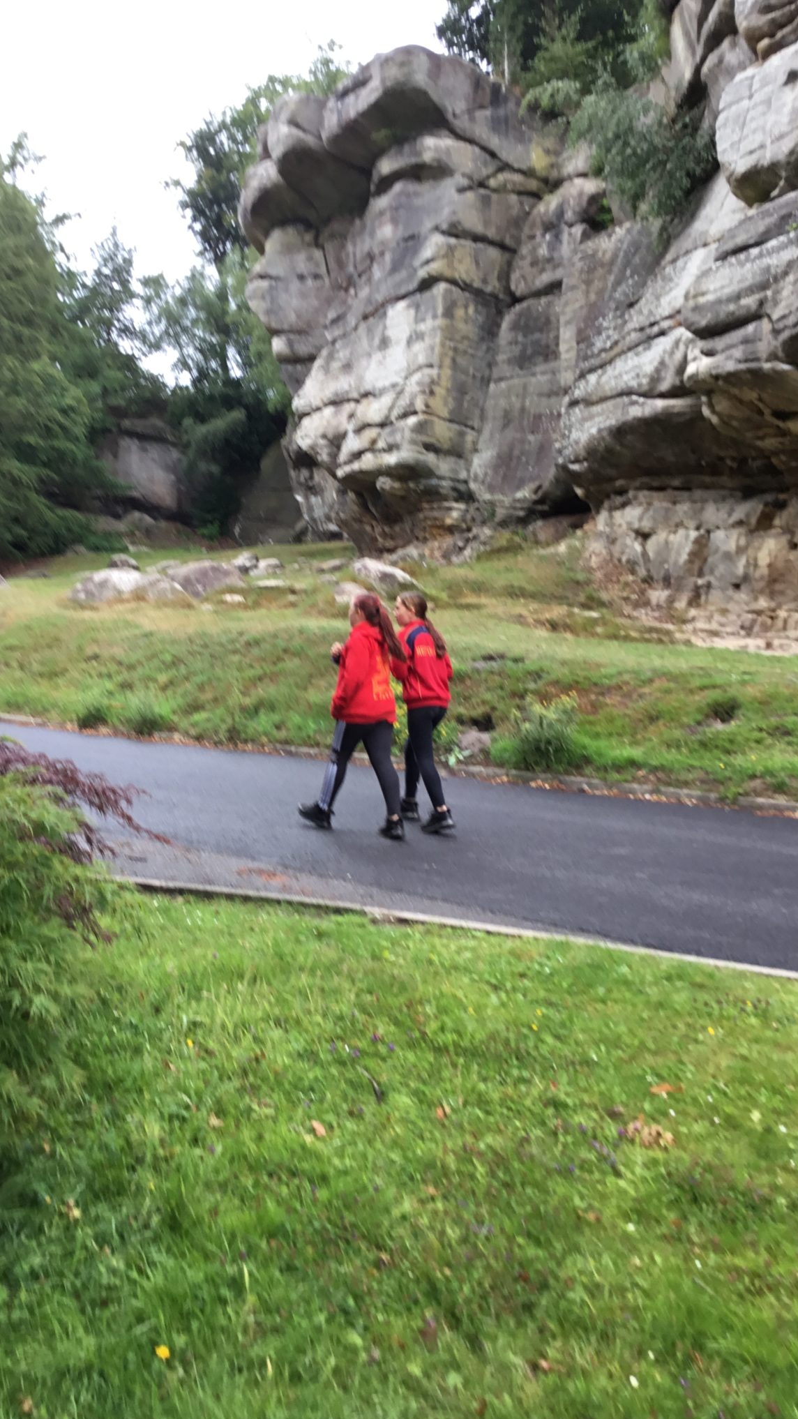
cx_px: 301
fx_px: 1279
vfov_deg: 58.0
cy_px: 714
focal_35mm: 34
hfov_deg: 34.5
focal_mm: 3.3
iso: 25
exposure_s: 1/139
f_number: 2.4
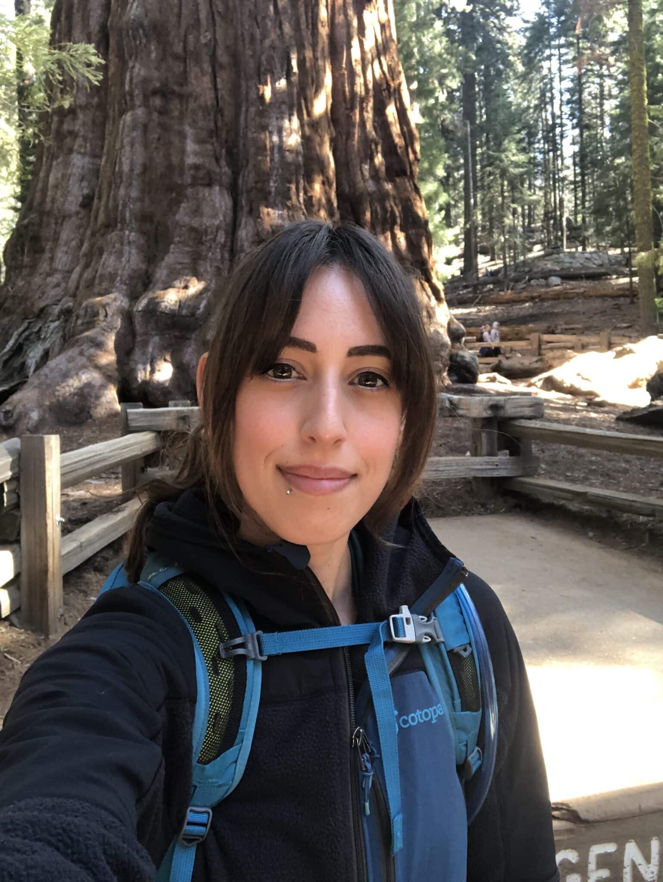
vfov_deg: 56.8
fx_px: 816
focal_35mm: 32
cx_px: 332
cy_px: 441
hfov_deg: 44.2
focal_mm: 2.87
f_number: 2.2
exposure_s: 1/120
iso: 125
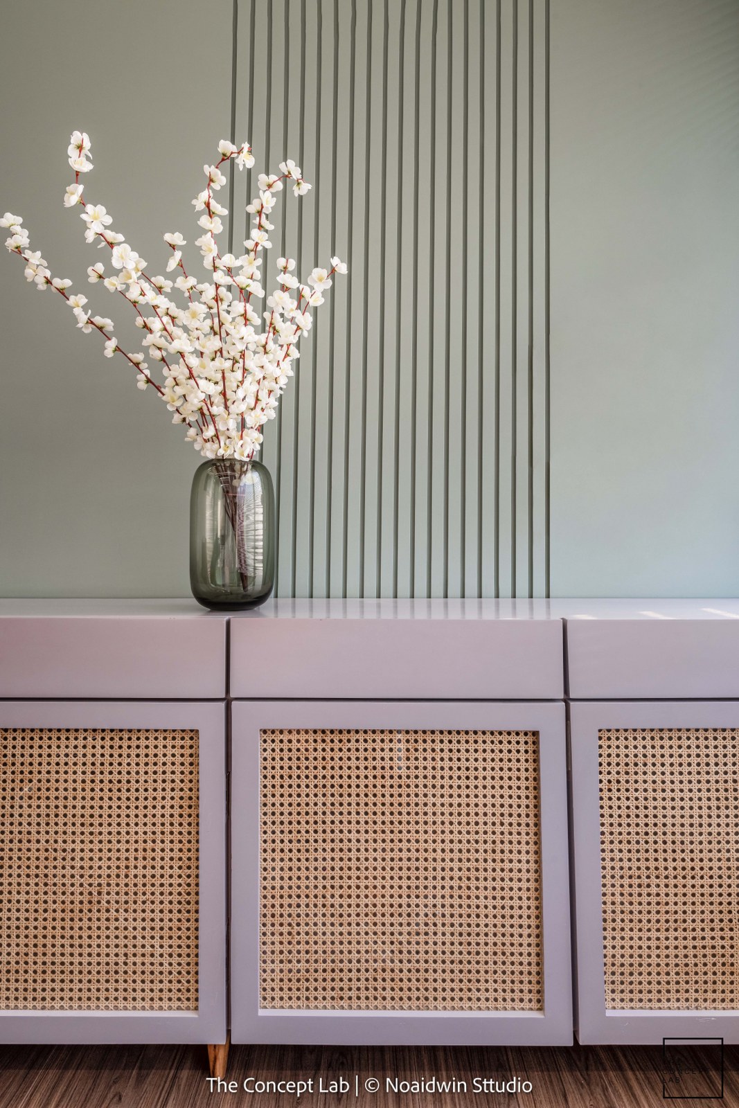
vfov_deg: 84.0
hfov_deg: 61.9
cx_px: 370
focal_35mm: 20
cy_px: 554
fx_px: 616
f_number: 11
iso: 200
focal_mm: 20
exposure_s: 1/13
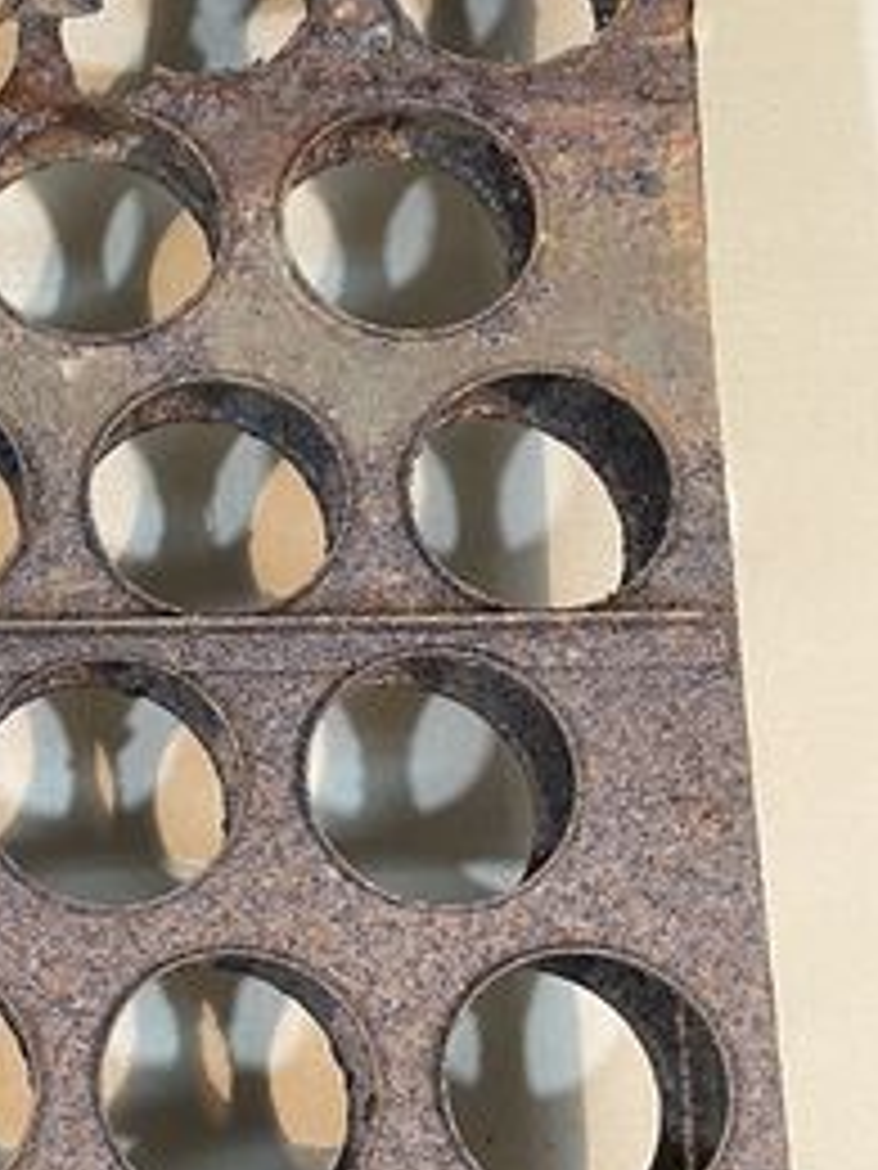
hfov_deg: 21.2
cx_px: -194
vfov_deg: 29.9
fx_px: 2164
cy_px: 855
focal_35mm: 64
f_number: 1.6
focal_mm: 4.2
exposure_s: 1/60
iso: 160
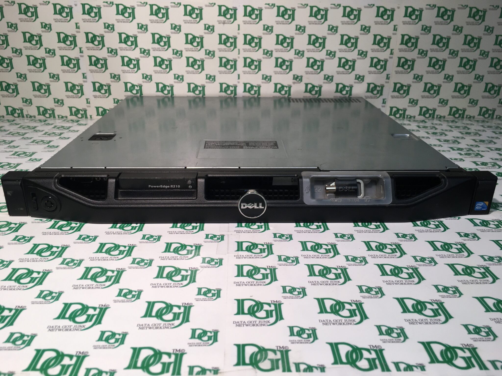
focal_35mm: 29
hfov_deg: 61.7
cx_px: 251
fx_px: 421
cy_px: 188
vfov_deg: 48.2
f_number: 2.2
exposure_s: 1/120
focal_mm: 4.15
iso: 40
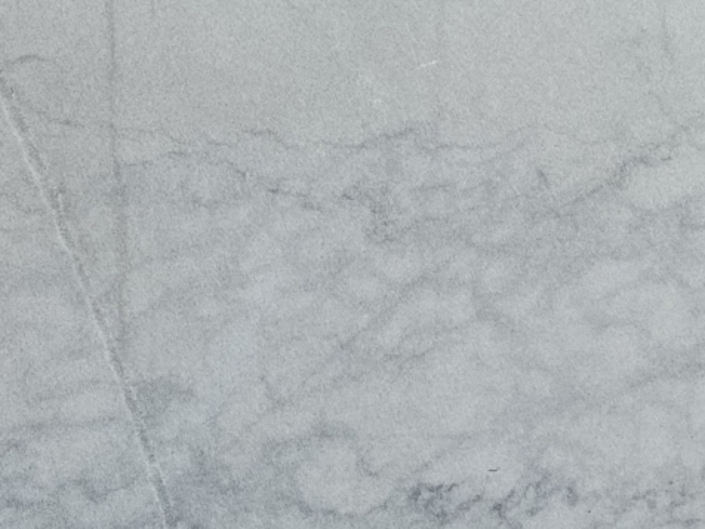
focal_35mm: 82
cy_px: 473
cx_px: -53
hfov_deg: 22.6
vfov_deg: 17.7
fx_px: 1670
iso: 32
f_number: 1.8
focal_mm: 4.25
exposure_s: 1/2890
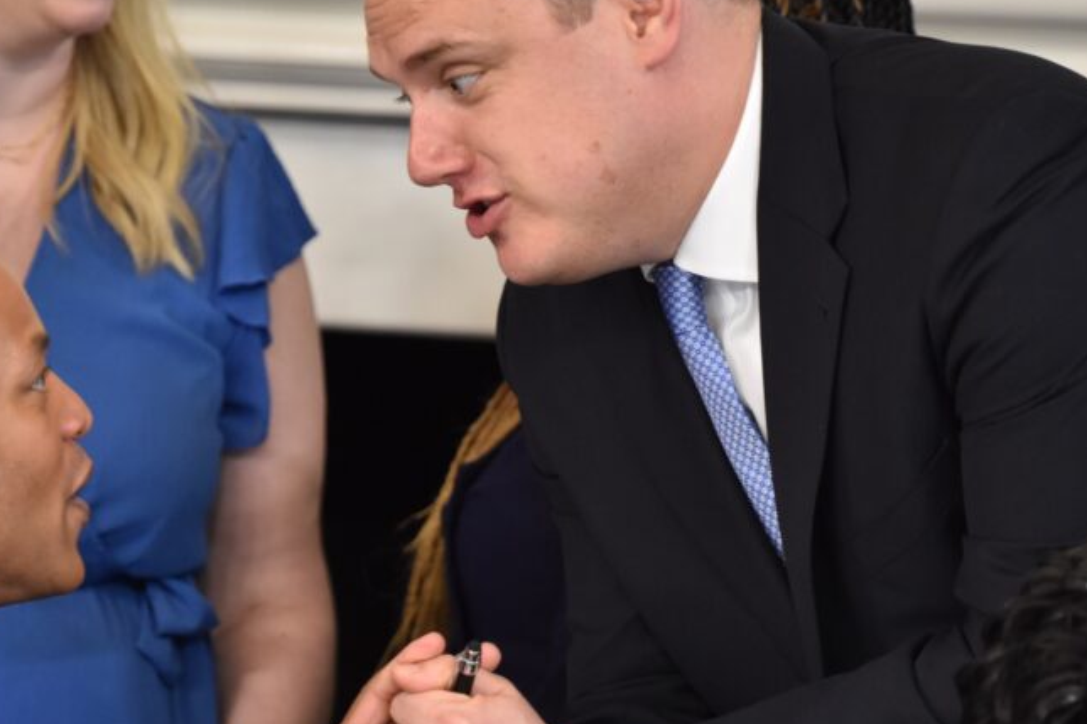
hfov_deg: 5.6
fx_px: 11162
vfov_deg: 3.7
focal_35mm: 370
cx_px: 329
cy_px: 430
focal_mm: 155
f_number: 2.8
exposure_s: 1/160
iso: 1600
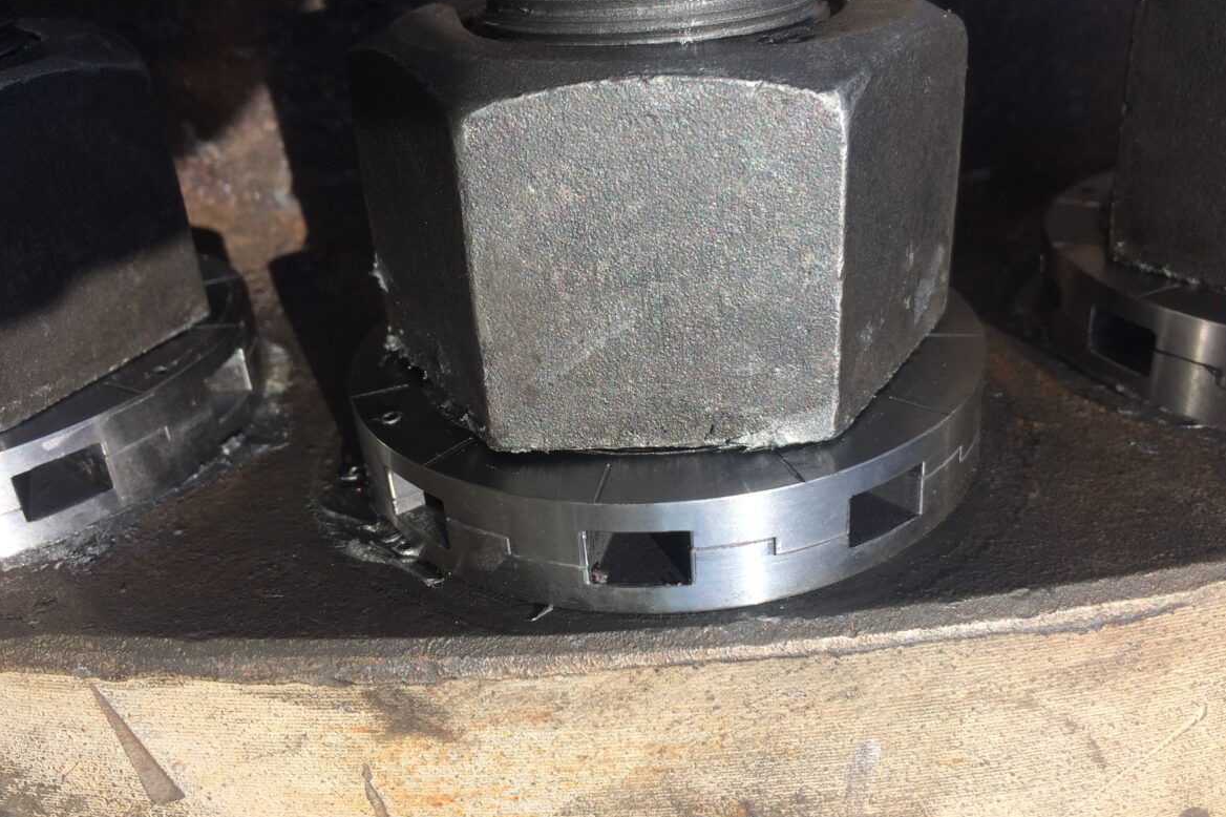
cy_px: 381
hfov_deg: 60.3
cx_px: 612
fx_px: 1055
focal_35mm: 31
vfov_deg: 42.3
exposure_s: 1/1520
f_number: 2.2
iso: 32
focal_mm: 4.15
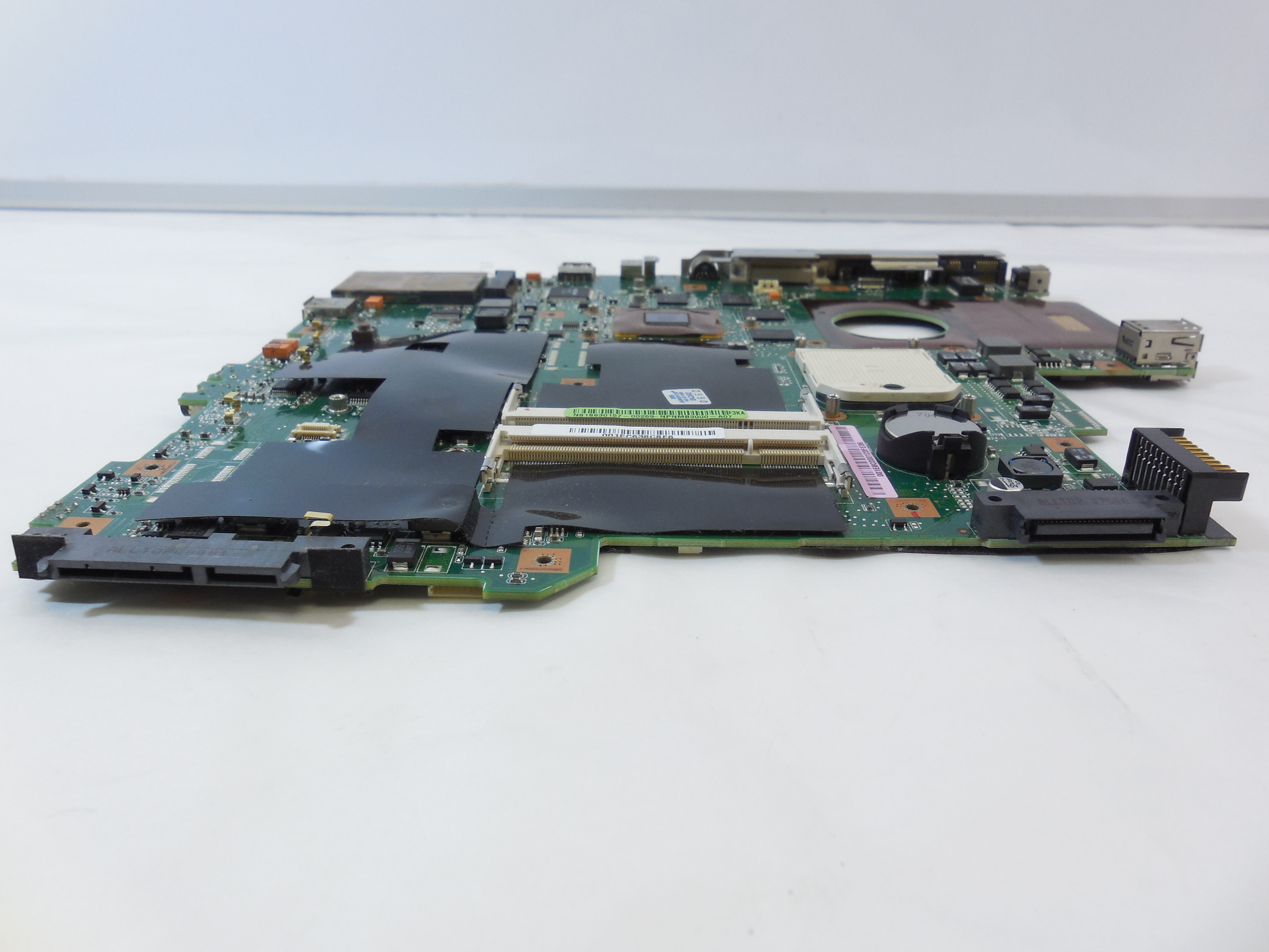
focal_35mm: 26
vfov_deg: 53.1
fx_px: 953
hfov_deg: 67.3
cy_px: 476
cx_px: 634
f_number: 3.5
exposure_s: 1/40
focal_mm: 4.6
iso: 125
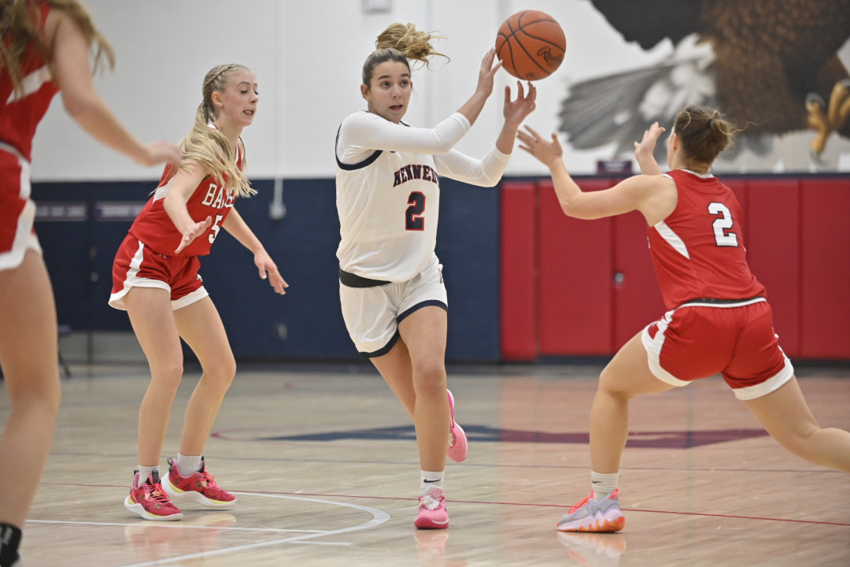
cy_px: 284
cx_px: 425
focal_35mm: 135
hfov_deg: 15.2
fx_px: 3187
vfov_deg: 10.2
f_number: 2.8
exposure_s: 1/640
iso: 1800
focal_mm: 135
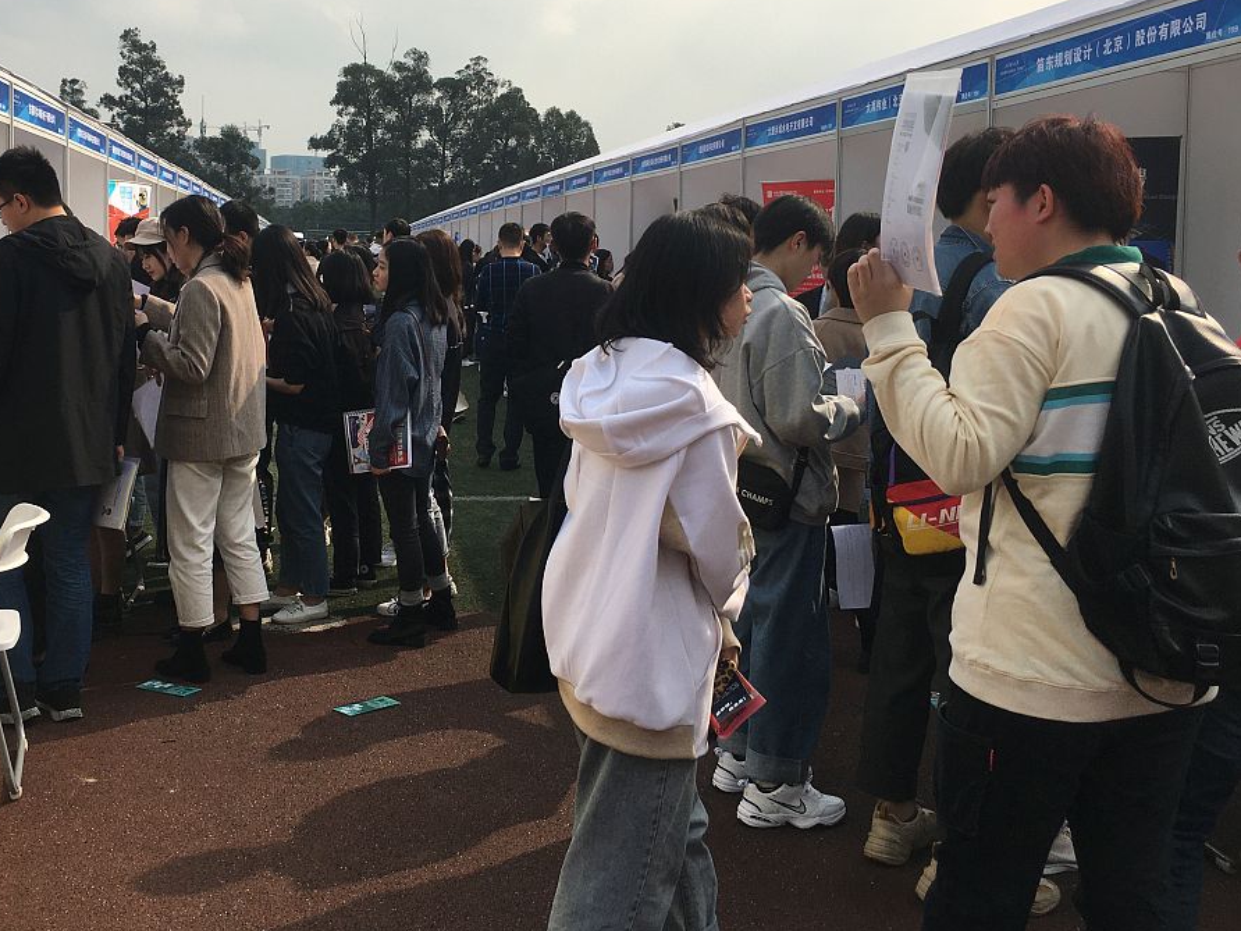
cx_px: 435
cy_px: 316
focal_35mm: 39
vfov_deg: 36.5
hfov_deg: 47.2
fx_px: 1398
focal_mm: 4.15
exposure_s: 1/1789
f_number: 2.2
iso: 25
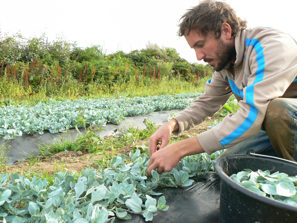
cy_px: 112
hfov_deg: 51.4
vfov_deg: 39.7
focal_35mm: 36
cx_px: 148
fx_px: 309
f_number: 4.5
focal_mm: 6
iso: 80
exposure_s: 1/100
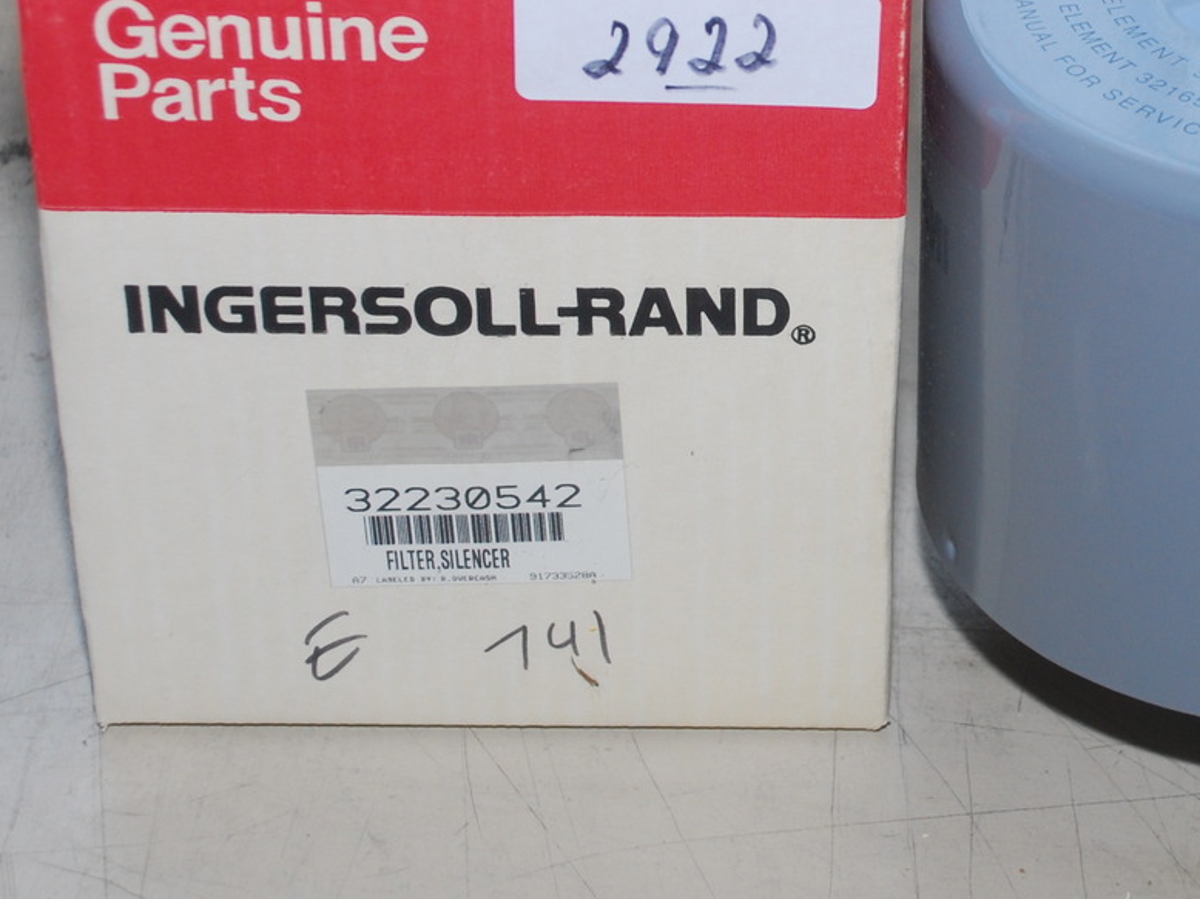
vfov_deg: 12.8
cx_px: 890
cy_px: 174
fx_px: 3985
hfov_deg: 17.0
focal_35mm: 115
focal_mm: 32
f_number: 5
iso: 200
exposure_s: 1/60
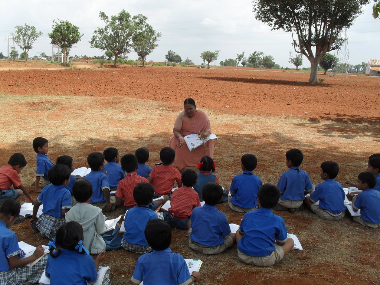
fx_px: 384
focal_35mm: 35
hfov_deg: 52.6
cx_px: 190
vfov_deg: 40.7
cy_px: 142
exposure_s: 1/180
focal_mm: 6.3
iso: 100
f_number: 8.4
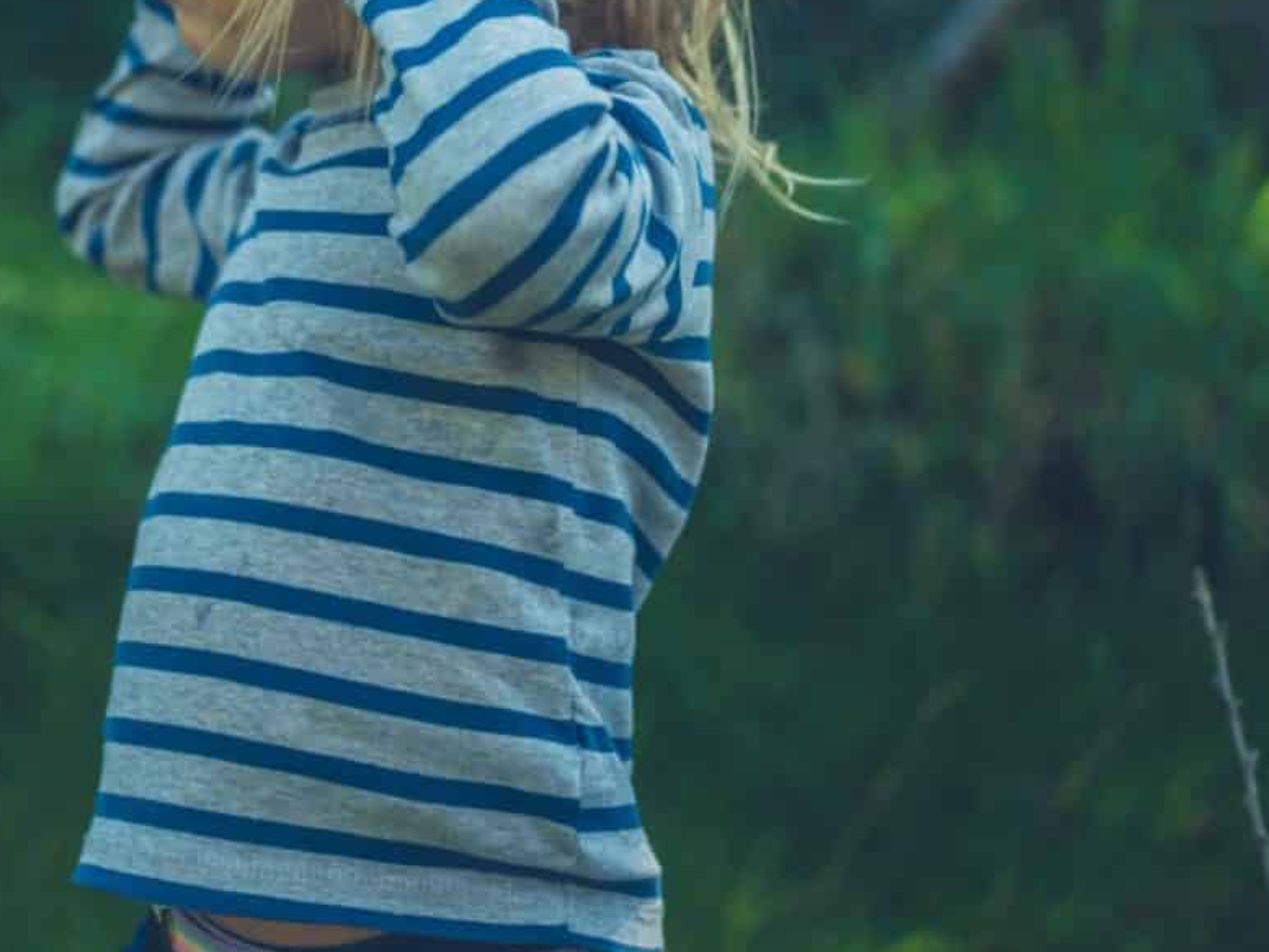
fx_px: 3117
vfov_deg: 17.3
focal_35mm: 85
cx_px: 263
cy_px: 238
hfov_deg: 22.7
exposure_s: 1/160
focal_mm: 55
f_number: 2.8
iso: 200
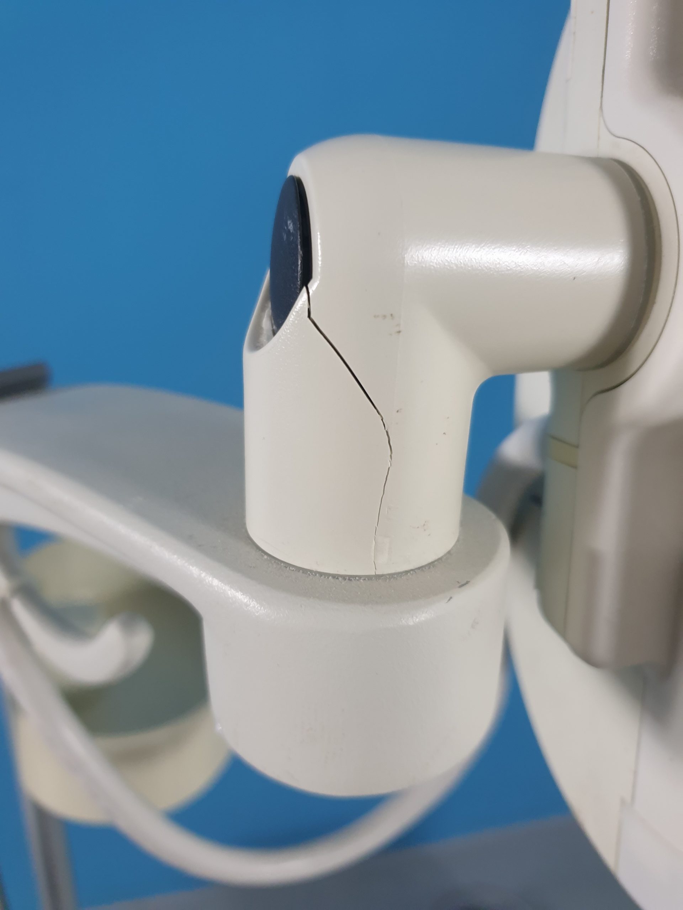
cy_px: 455
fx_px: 684
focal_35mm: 26
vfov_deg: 67.3
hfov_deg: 53.1
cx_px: 342
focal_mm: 4.3
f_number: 1.5
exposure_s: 1/50
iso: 125
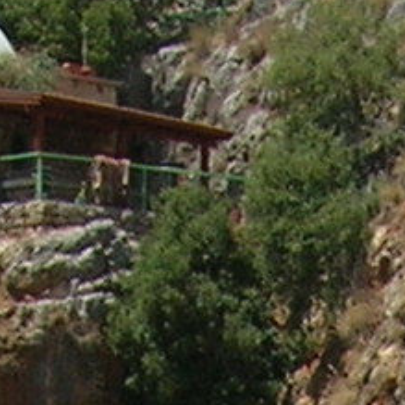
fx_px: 4156
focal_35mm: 314
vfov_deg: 5.1
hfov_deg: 5.5
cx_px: 749
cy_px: 1441
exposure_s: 1/423
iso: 50
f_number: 4.9
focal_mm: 5.7
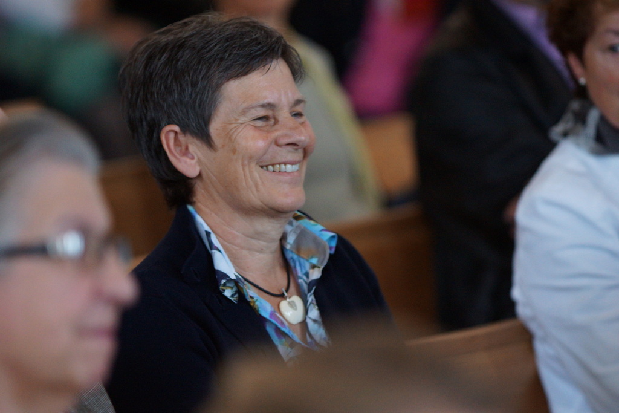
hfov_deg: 6.9
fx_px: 5159
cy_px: 206
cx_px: 310
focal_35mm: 300
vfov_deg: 4.6
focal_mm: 200
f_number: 2.8
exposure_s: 1/320
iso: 1600
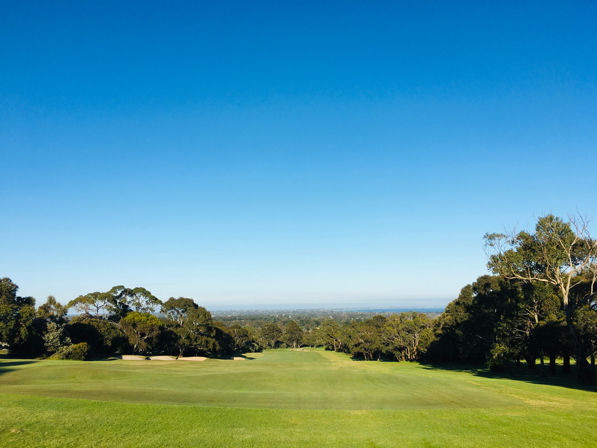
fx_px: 500
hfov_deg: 61.7
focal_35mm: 29
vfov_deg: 48.2
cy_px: 224
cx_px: 298
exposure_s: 1/1923
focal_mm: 4.15
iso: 25
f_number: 2.2
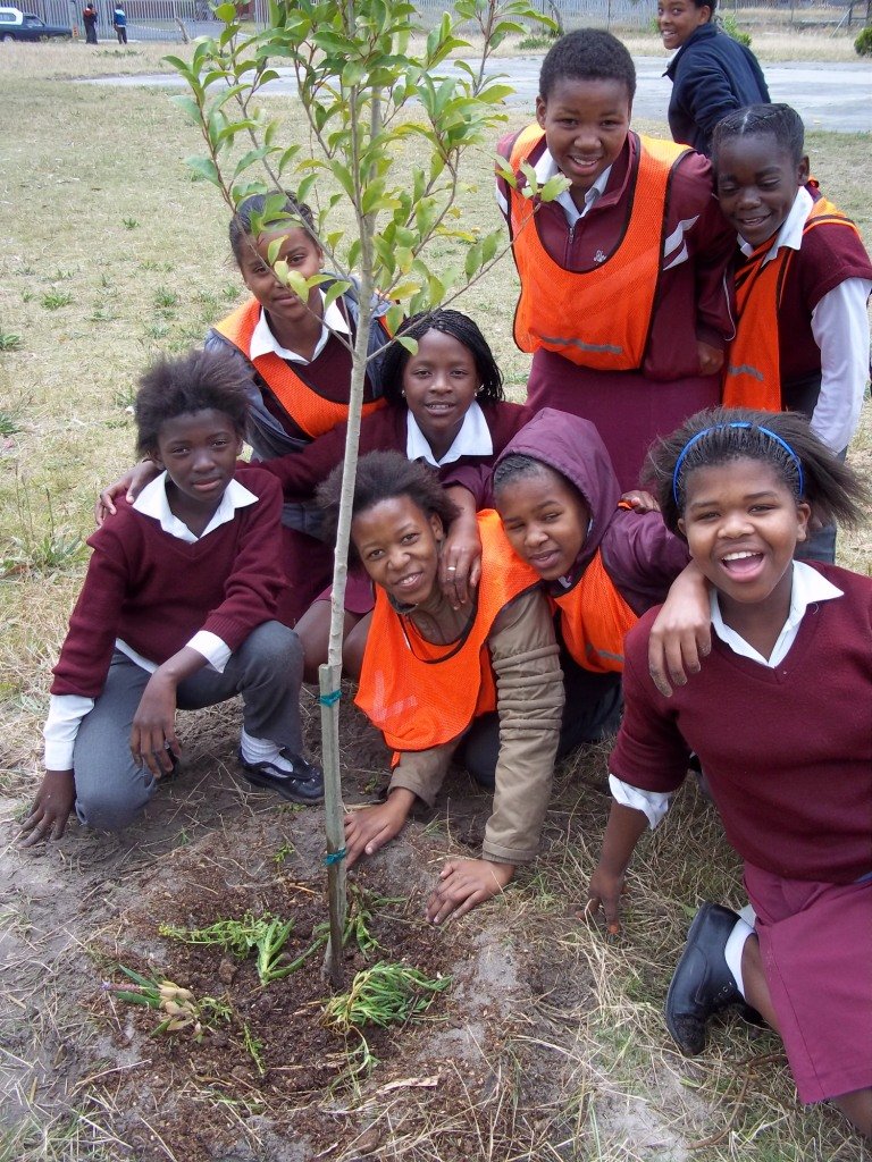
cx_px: 436
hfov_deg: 39.7
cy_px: 581
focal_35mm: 36
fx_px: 1209
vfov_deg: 51.4
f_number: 3.1
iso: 80
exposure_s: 1/500
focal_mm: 6.5
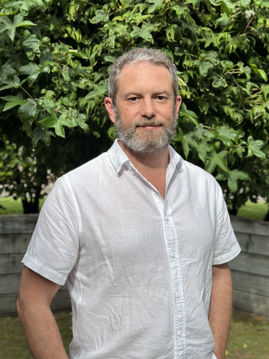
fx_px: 497
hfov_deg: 30.3
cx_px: 134
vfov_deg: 39.7
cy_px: 180
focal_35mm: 48
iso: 100
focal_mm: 6.86
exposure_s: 1/2976
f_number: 1.78
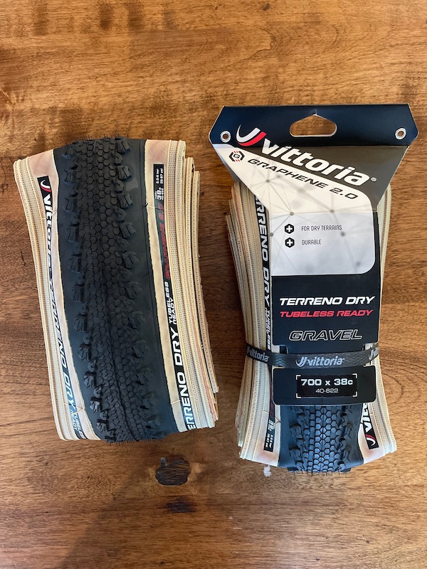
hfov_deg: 53.1
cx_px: 214
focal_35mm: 26
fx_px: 428
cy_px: 284
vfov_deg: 67.3
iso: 400
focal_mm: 4.2
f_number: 1.6
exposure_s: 1/60
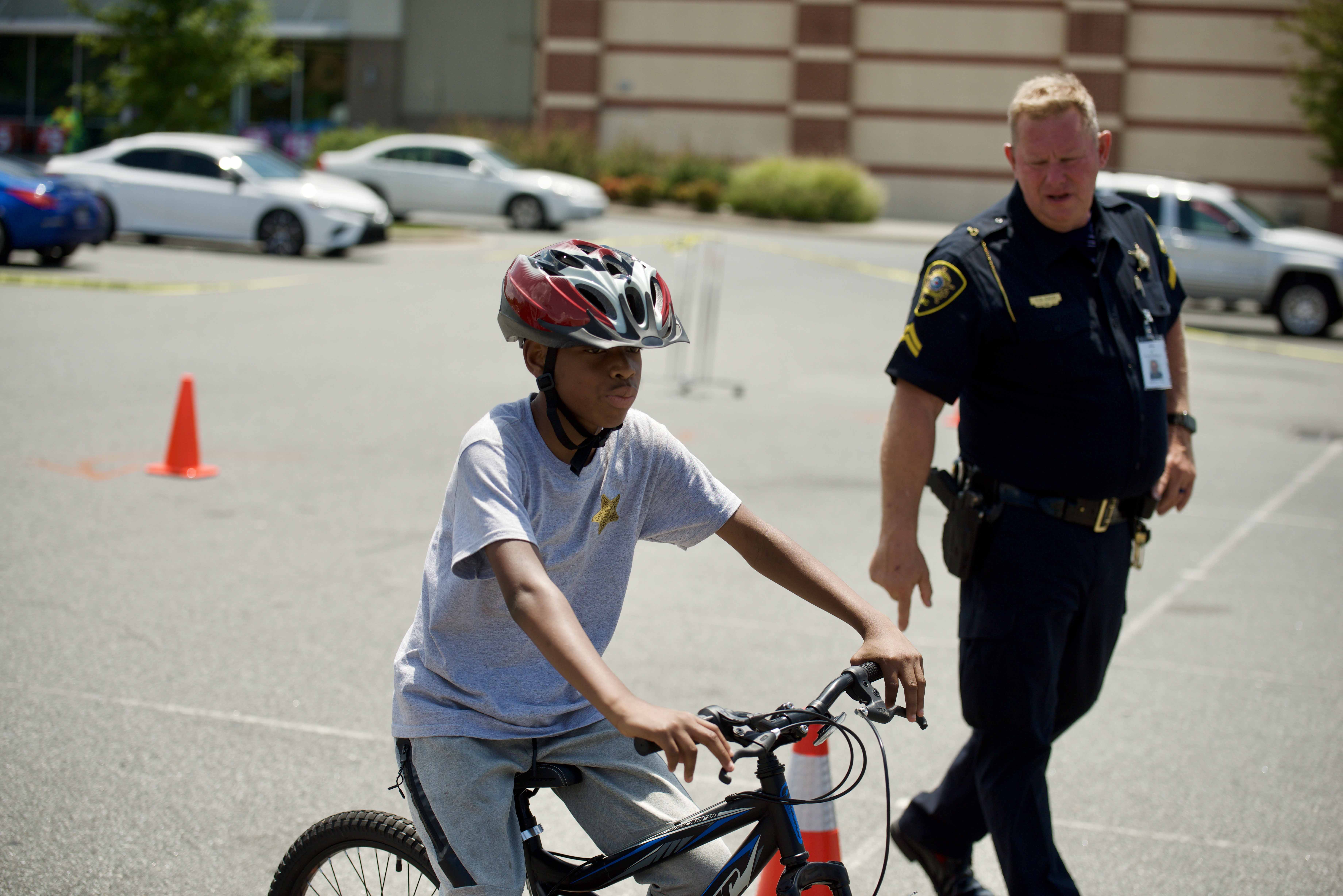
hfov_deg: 28.8
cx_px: 672
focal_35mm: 70
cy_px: 448
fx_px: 2612
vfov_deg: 19.5
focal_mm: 70
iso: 250
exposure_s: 1/5000
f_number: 2.8
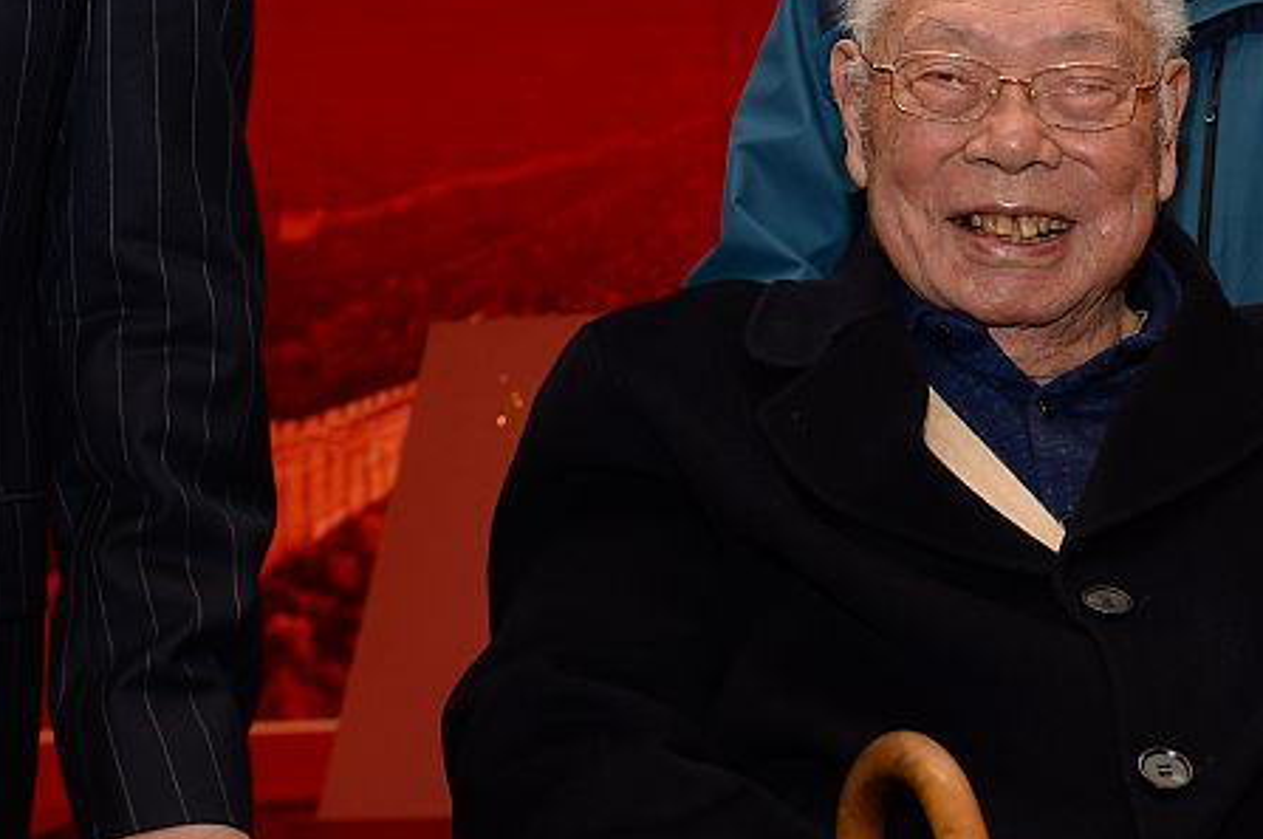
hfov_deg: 23.2
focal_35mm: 86
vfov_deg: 15.7
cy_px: 143
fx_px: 3014
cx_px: 1062
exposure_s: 1/200
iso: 400
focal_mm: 32
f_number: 4
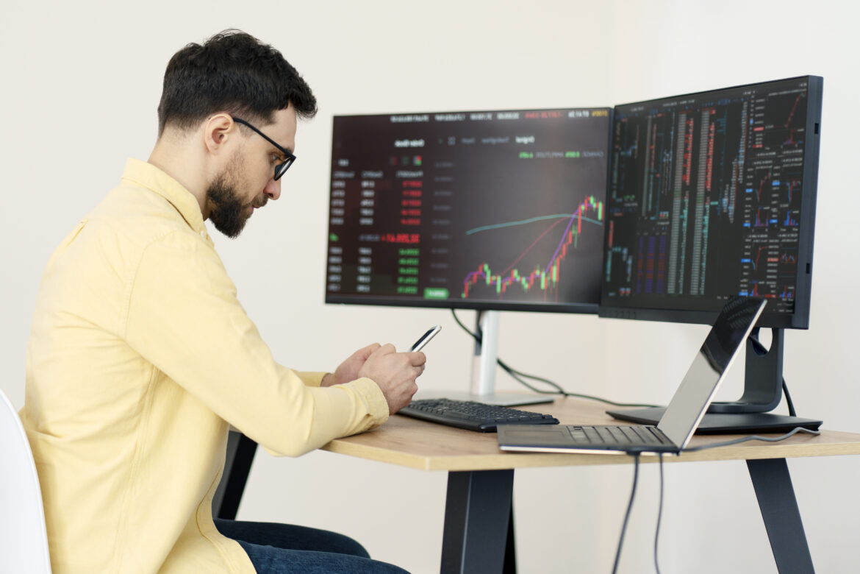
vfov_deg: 16.1
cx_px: 430
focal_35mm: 85
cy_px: 287
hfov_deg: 23.9
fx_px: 2030
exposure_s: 1/320
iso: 400
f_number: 2
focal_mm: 85
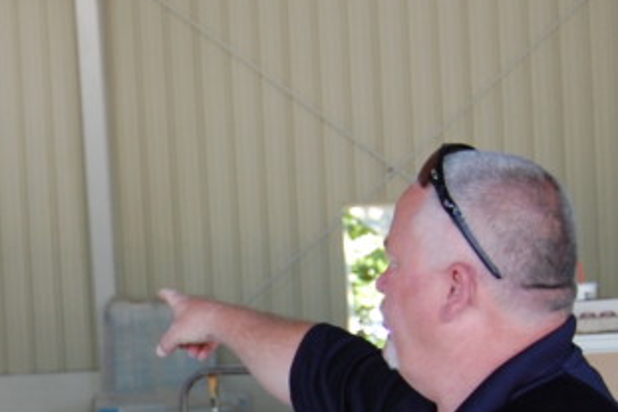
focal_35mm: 114
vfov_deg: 11.9
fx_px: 1950
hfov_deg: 17.5
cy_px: 415
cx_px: -30
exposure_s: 1/80
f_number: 4.5
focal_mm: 23
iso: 400
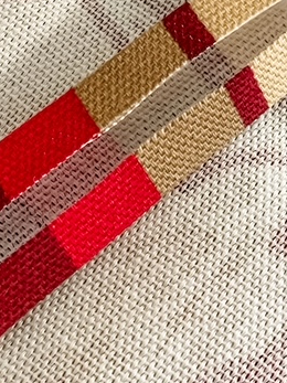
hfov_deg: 15.3
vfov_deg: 19.3
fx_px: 1062
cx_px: 201
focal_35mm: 96
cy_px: -74
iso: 250
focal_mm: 4.2
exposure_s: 1/60
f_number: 1.6
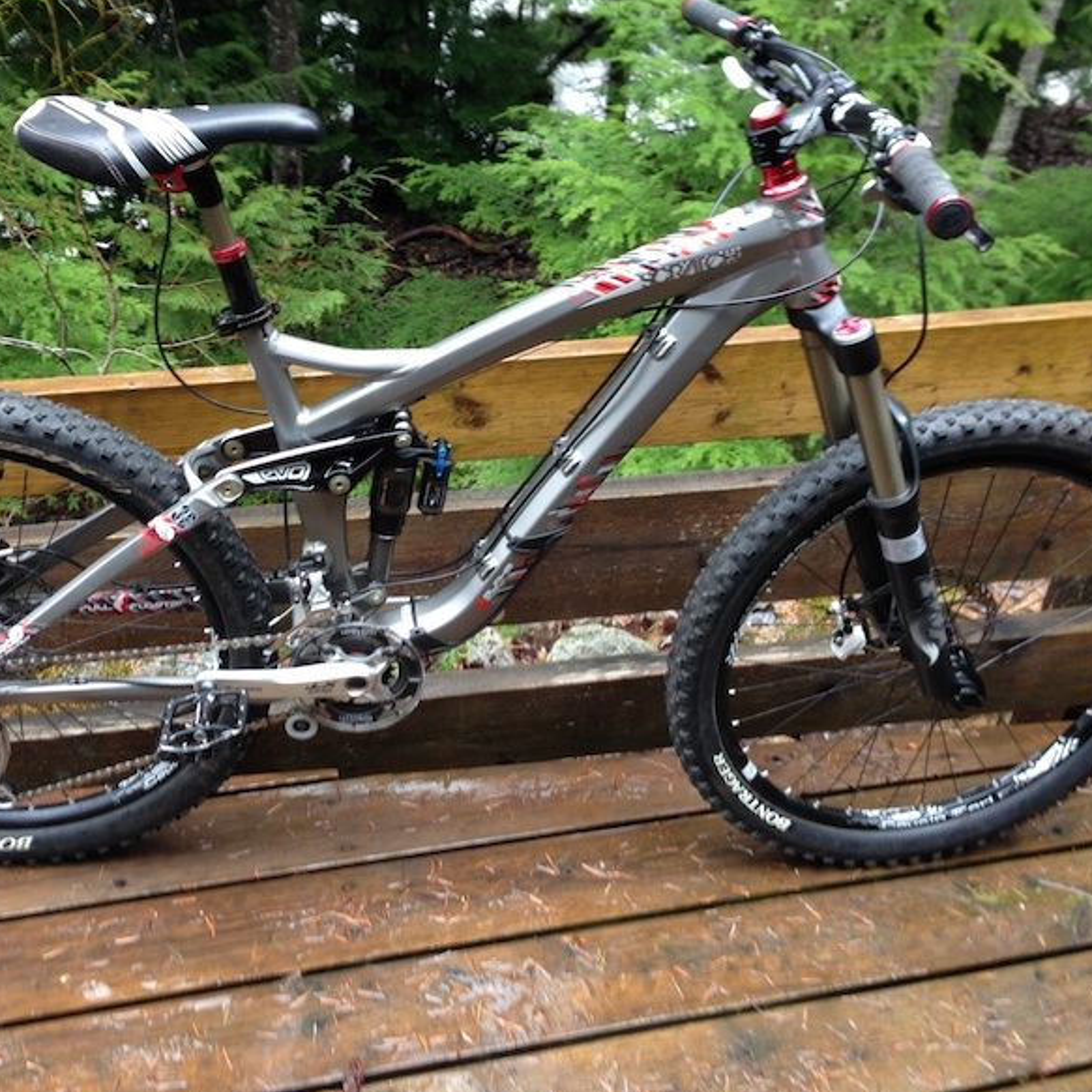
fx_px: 1428
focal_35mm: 40
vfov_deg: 41.9
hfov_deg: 41.8
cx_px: 472
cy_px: 543
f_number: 2.4
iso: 50
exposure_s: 1/30
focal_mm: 4.12
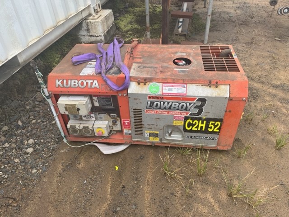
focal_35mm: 26
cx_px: 144
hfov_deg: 67.3
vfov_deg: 53.1
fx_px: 217
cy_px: 108
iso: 50
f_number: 1.6
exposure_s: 1/928
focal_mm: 5.1
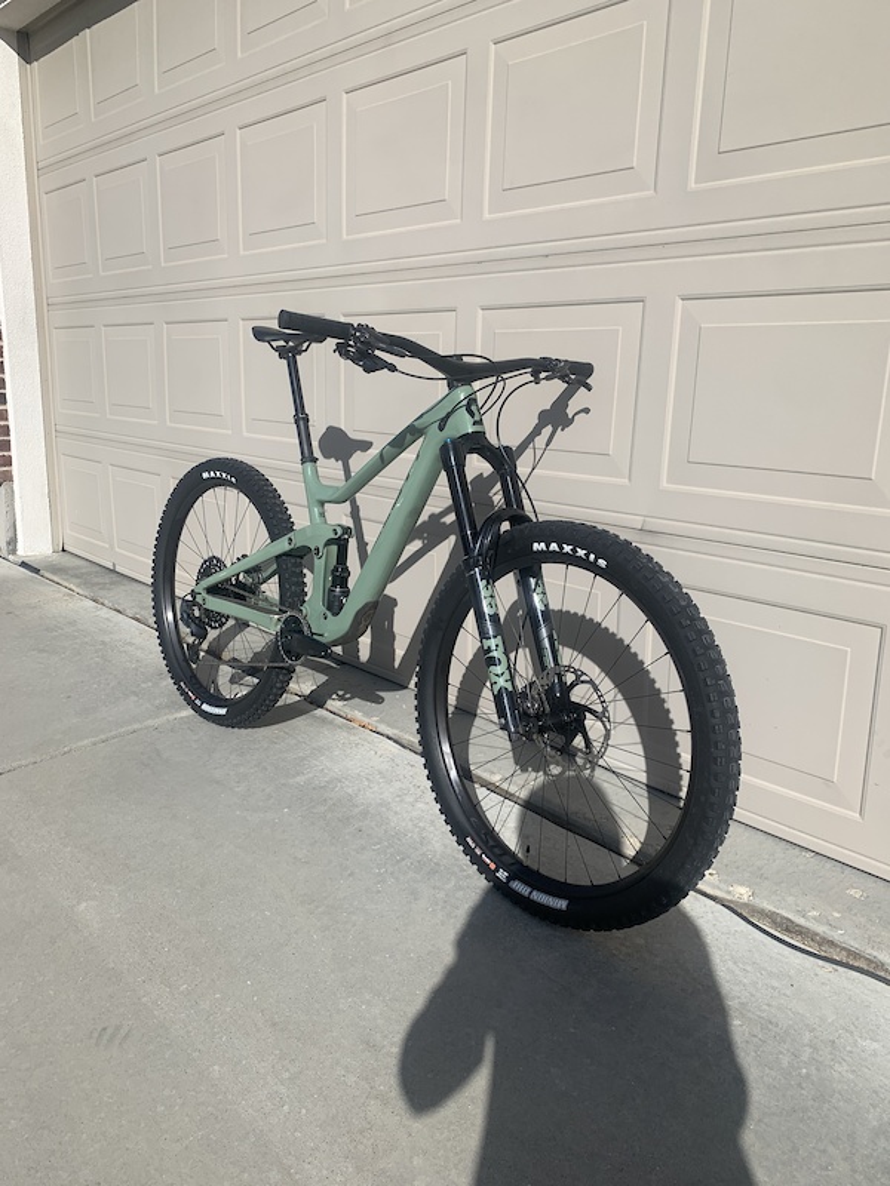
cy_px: 593
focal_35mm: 26
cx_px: 445
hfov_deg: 53.1
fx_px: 891
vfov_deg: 67.3
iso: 25
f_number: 1.8
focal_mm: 4.25
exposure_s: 1/4464
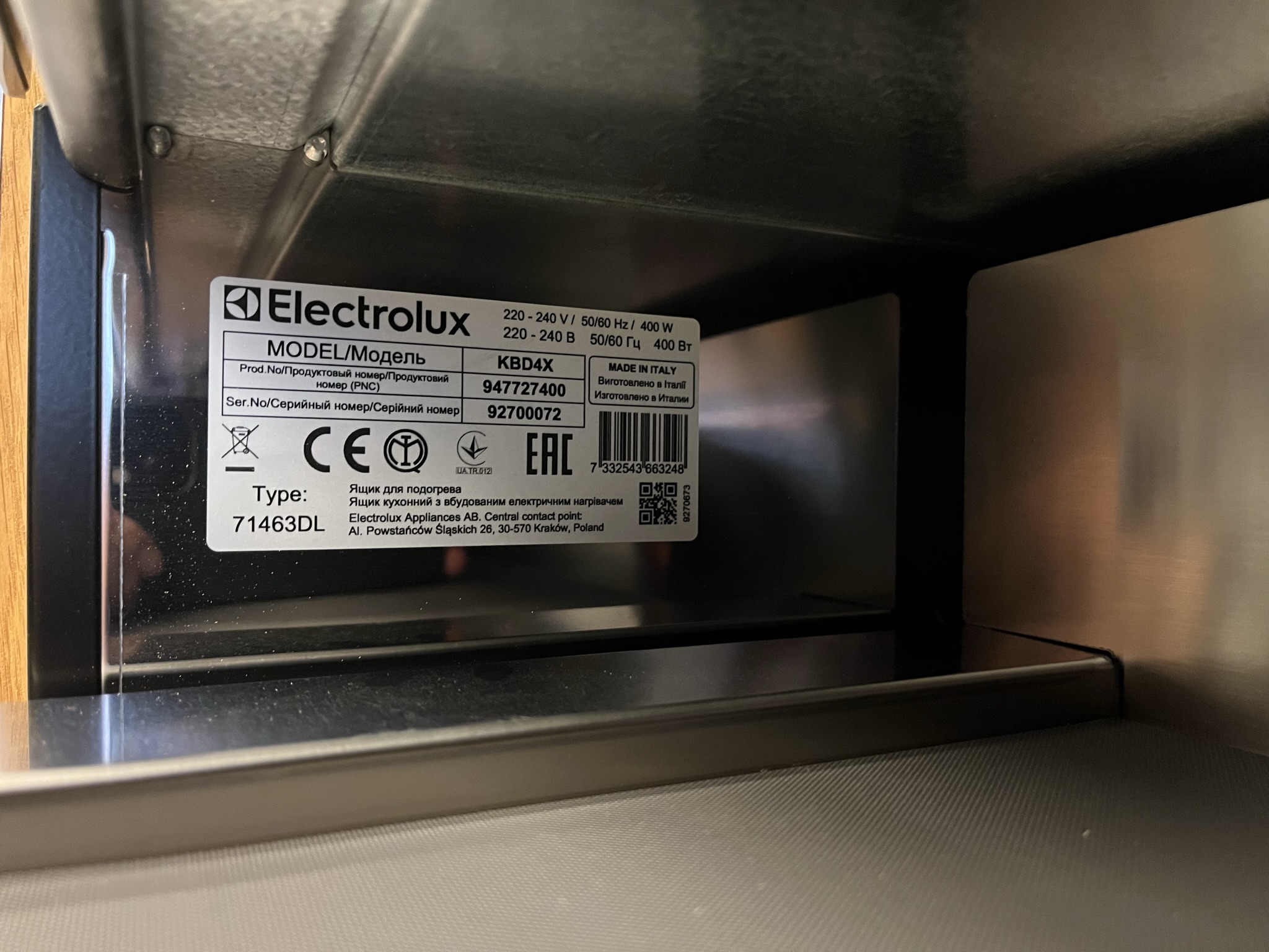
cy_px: 476
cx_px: 634
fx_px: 953
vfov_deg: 53.1
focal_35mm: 26
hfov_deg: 67.3
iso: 640
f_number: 1.6
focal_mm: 5.1
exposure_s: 1/25
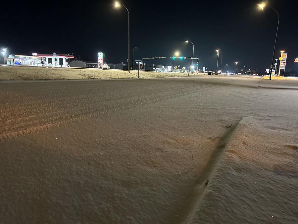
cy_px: 112
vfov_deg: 53.1
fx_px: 224
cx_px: 149
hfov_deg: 67.3
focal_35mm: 26
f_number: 1.5
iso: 640
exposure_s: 1/30
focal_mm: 5.7
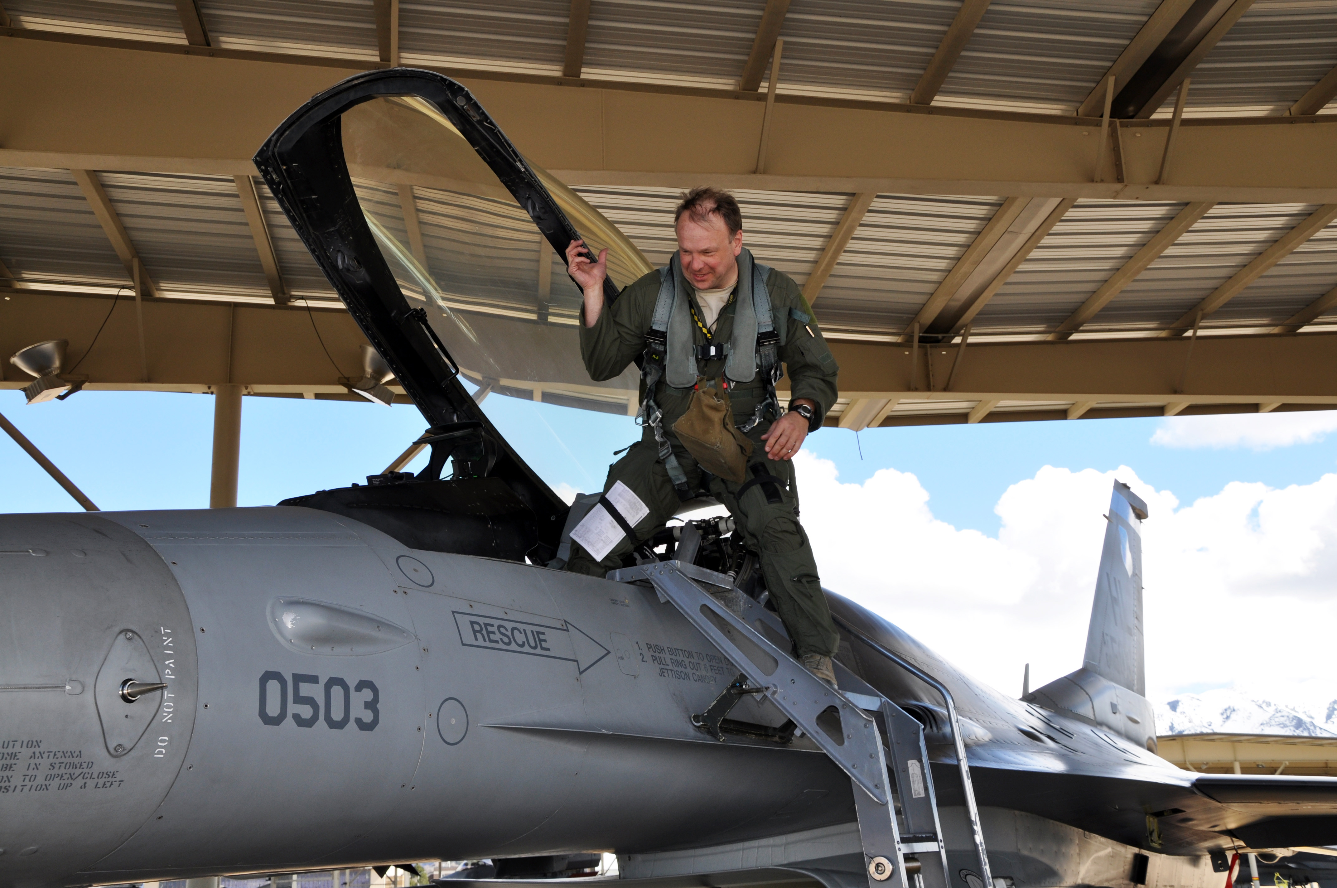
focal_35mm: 39
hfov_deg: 49.6
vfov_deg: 34.1
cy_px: 444
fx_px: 1447
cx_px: 668
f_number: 10
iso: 200
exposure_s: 1/200
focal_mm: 26
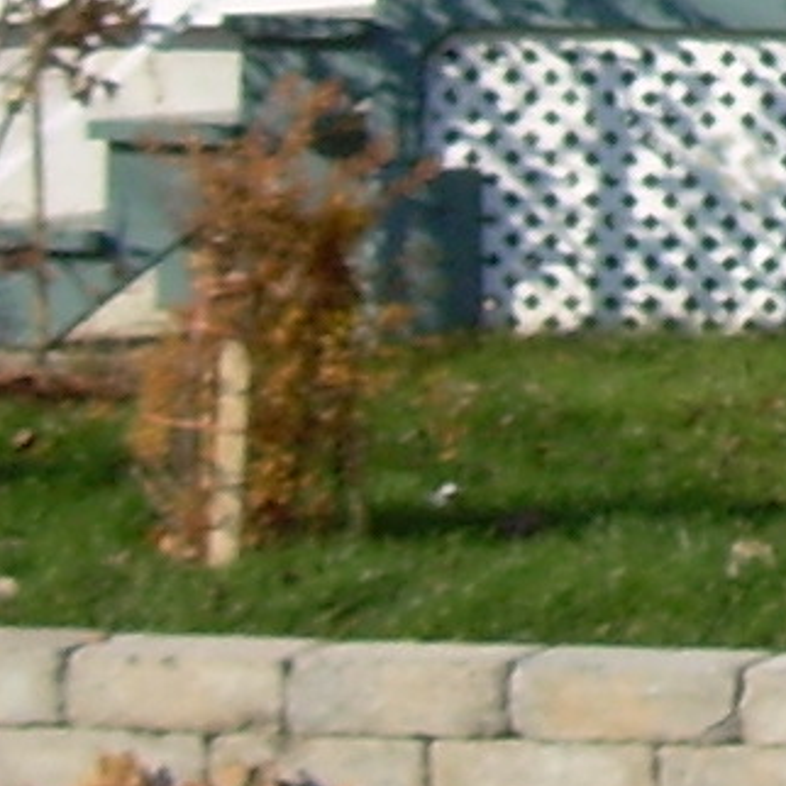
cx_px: 1911
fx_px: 7039
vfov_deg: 6.2
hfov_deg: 6.1
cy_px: -696
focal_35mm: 274
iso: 50
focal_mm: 7.2
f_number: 4.8
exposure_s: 1/354
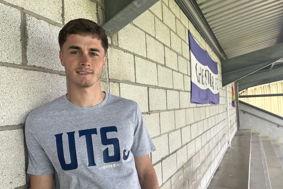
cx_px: 138
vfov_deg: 46.4
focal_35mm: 28
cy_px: 102
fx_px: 220
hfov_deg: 65.5
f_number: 1.6
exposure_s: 1/467
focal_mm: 5.1
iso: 50
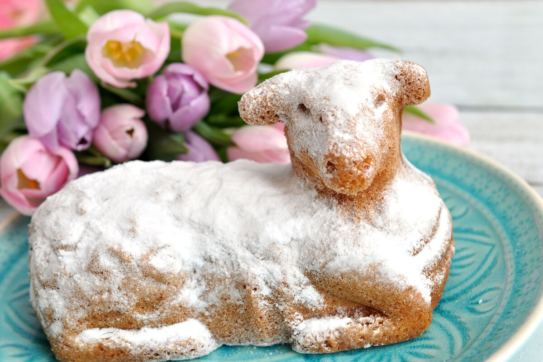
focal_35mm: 60
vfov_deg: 22.6
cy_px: 181
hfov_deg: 33.4
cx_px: 272
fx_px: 905
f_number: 6.3
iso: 200
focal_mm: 40
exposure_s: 1/100
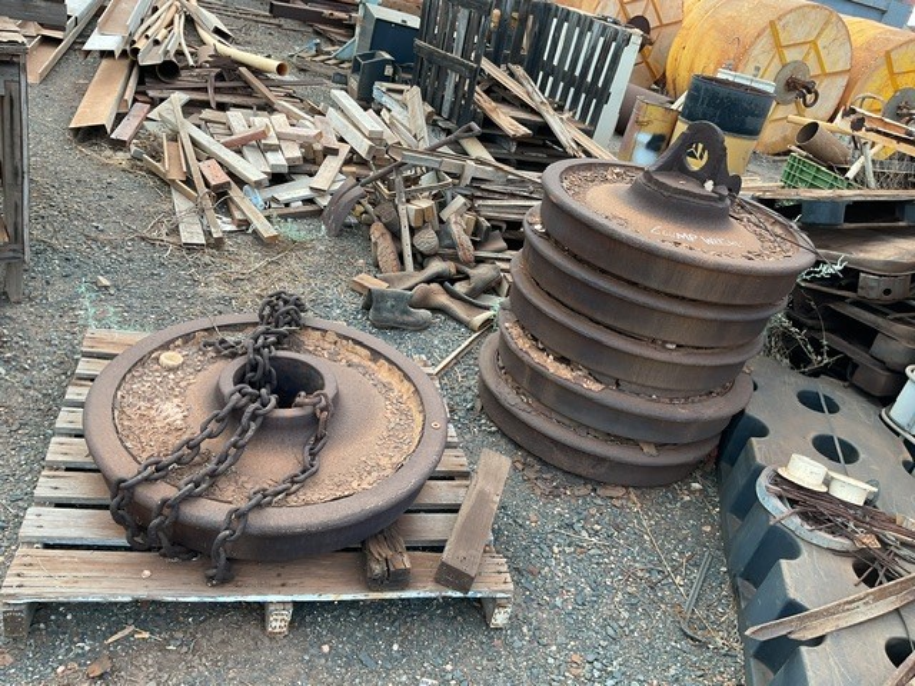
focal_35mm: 29
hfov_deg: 61.7
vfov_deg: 48.2
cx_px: 458
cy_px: 343
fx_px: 767
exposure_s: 1/110
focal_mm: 3
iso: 16
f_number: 1.8
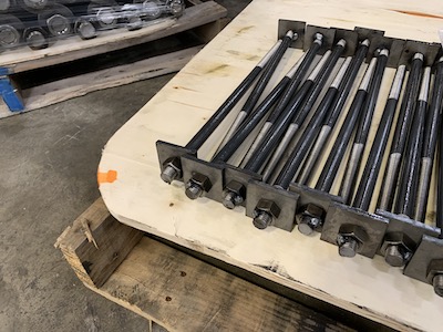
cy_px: 166
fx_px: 333
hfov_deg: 67.3
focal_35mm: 26
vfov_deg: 53.1
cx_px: 222
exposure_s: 1/60
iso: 250
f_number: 1.8
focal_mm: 4.25
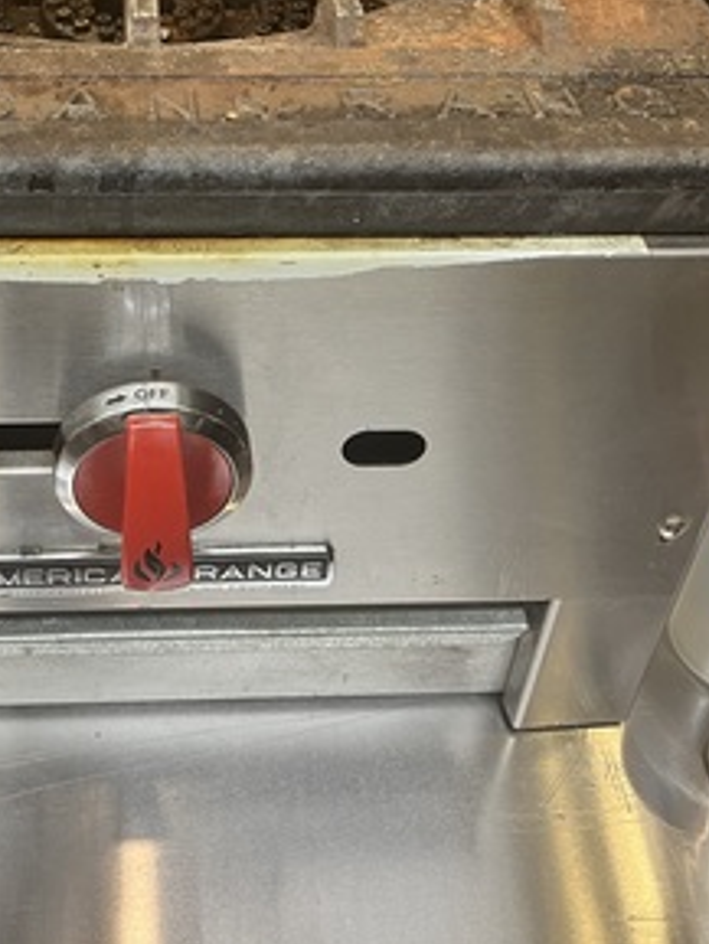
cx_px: 158
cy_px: 232
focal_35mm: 45
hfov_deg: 31.5
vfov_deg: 40.8
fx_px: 1228
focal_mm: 5.7
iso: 200
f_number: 1.5
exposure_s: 1/60
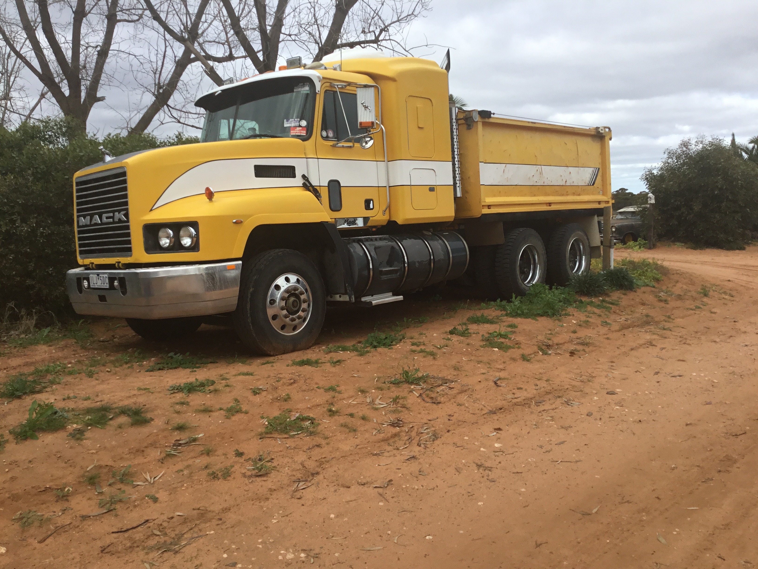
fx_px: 679
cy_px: 284
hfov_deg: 58.4
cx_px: 379
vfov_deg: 45.4
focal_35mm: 31
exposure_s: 1/791
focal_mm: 3.3
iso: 25
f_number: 2.4
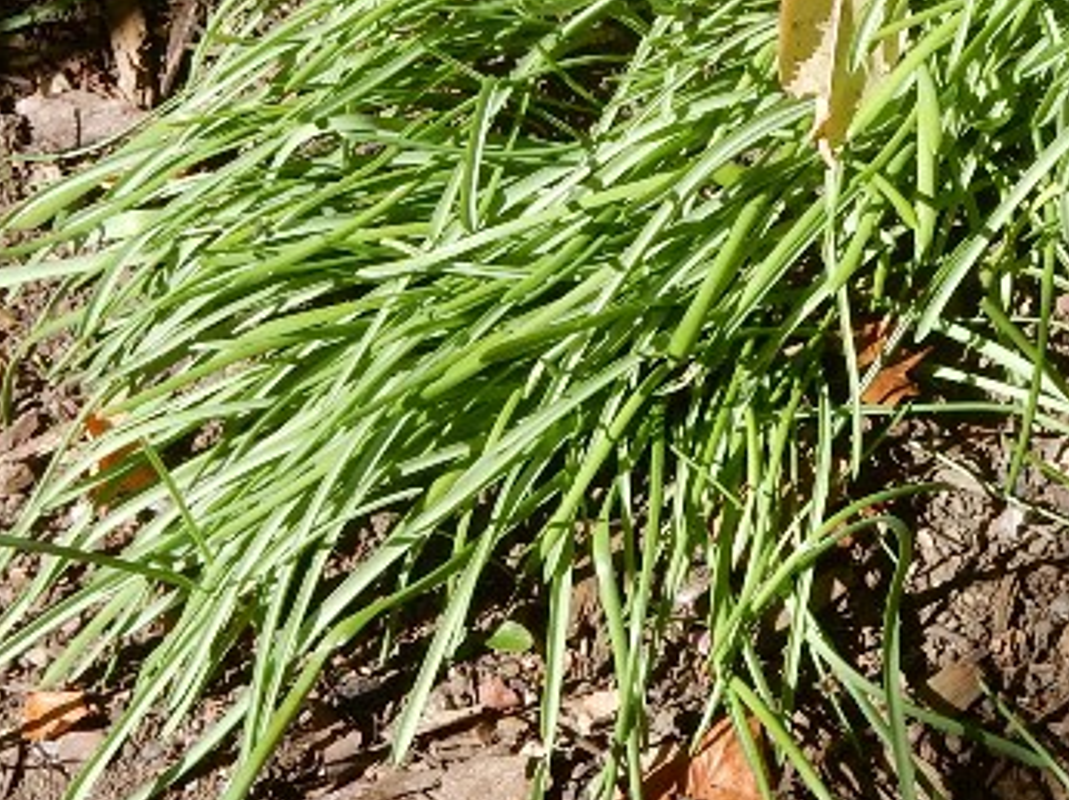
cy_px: 37
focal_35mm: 118
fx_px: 3642
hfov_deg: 16.4
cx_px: 998
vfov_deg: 12.4
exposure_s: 1/400
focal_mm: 9
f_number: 4.5
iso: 125
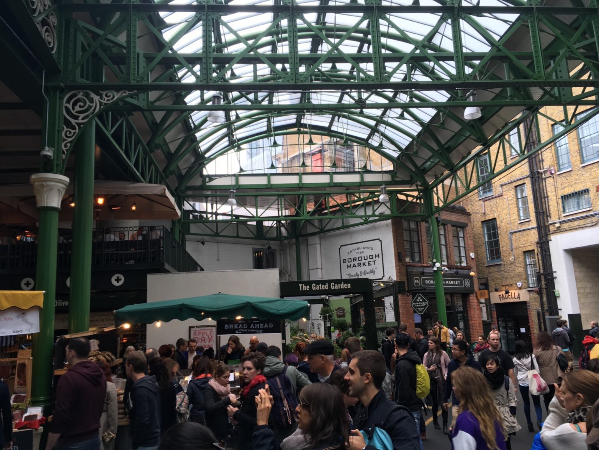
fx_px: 502
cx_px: 300
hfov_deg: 61.7
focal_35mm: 29
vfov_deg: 48.2
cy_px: 225
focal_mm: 4.15
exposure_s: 1/100
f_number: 2.2
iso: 32
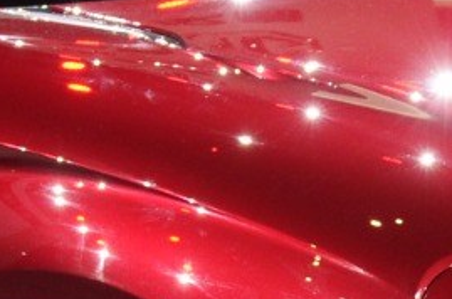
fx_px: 2956
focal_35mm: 236
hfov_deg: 8.7
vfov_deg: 5.8
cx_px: 193
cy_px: 203
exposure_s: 1/160
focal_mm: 26
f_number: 6.3
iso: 400
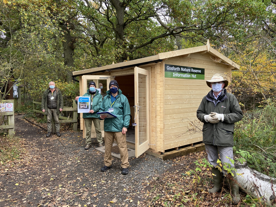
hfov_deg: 67.3
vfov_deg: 53.1
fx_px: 207
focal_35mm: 26
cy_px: 104
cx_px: 138
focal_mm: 4.25
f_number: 1.8
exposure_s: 1/121
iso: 64
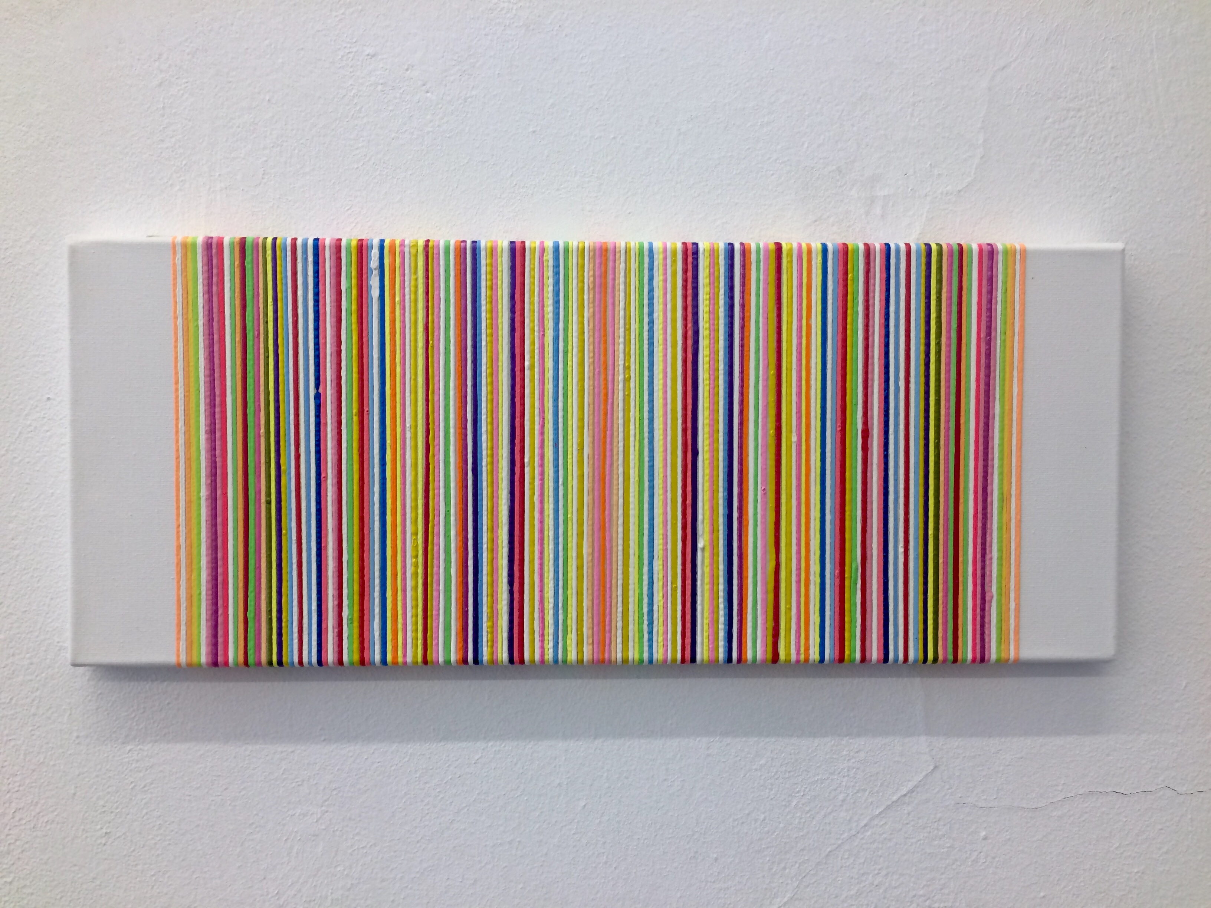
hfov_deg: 61.7
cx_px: 606
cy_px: 454
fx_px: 1015
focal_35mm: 29
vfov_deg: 48.2
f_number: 2.2
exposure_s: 1/33
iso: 40
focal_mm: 4.15
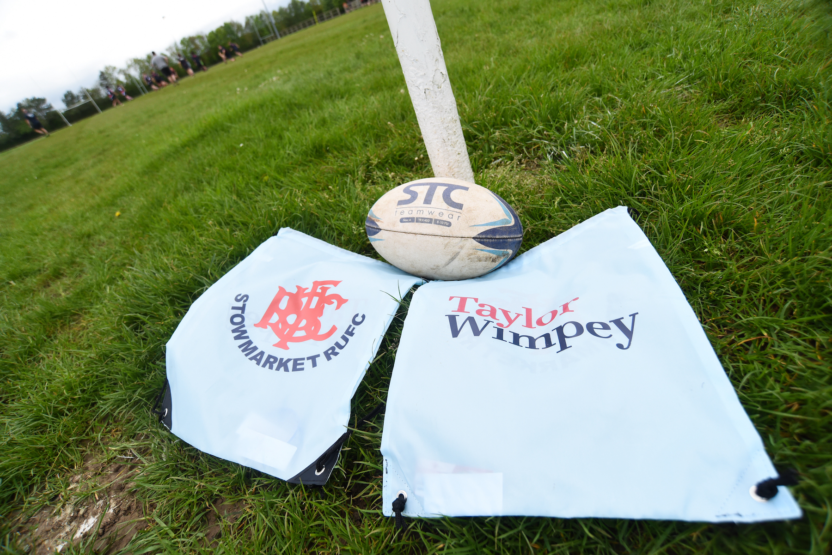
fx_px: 416
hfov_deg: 90.0
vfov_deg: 67.4
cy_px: 278
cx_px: 416
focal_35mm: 18
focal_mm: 18
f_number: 7.1
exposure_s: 1/250
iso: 800
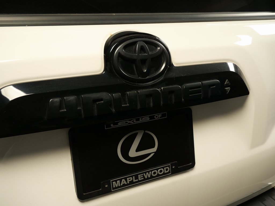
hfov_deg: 51.4
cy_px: 103
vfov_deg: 39.7
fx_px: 286
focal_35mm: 36
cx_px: 138
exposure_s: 1/200
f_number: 5.6
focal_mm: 18
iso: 250
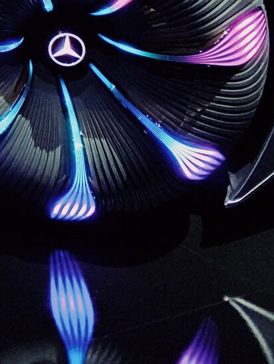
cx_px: -518
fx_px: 1255
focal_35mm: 119
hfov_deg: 9.8
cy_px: -247
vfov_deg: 14.9
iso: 200
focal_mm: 4.25
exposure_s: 1/58
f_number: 1.8
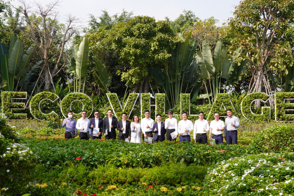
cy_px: 98
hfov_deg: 41.6
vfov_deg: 28.4
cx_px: 147
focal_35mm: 47
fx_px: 387
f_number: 5
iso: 100
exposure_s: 1/320
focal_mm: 31.6
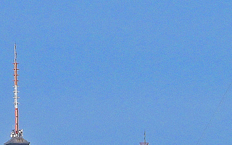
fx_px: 19844
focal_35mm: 3139
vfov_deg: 0.4
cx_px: 79
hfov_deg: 0.7
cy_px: 173
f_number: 5.6
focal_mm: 135
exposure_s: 1/640
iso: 100
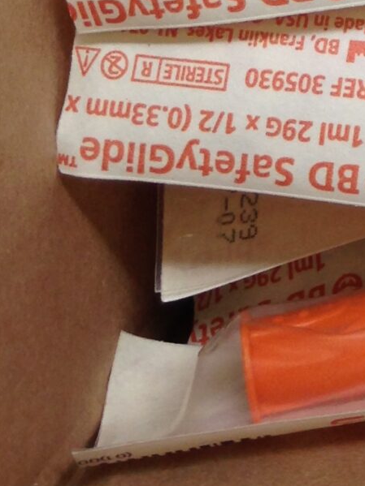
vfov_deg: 12.5
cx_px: 739
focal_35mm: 141
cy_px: -451
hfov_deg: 9.8
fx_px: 1983
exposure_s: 1/30
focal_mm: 4.12
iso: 50
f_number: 2.4
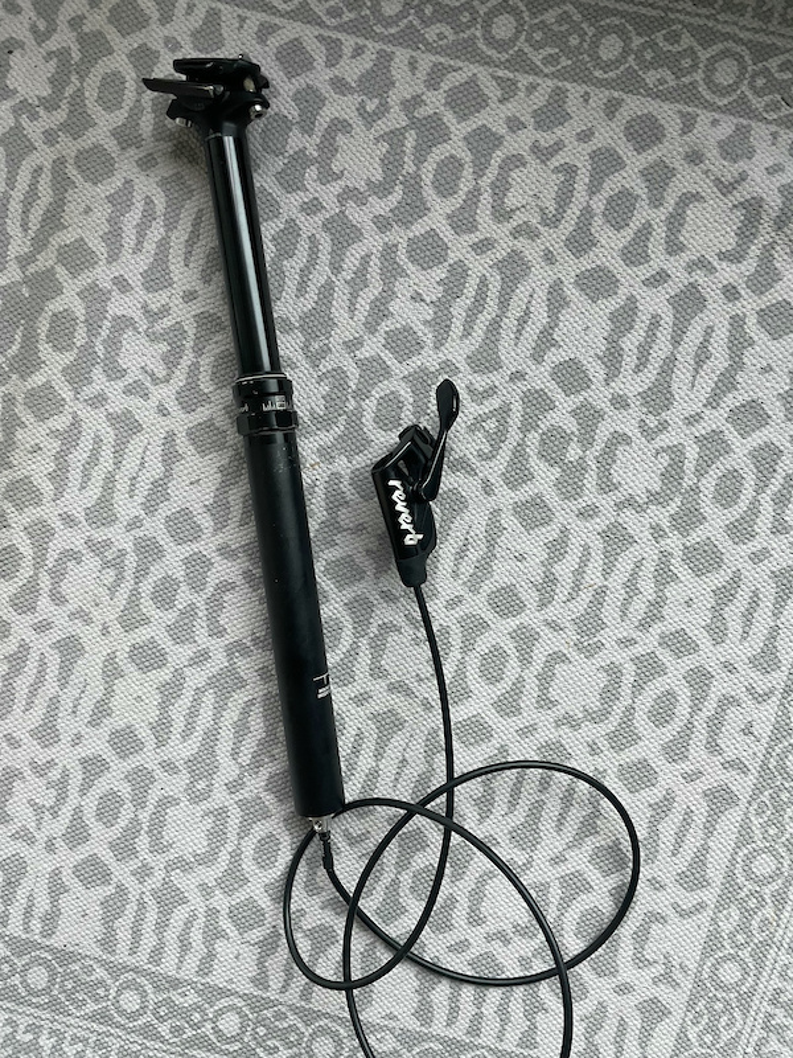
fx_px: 794
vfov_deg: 67.3
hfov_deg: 53.1
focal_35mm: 26
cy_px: 529
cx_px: 396
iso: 200
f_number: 1.6
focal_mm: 4.2
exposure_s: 1/60
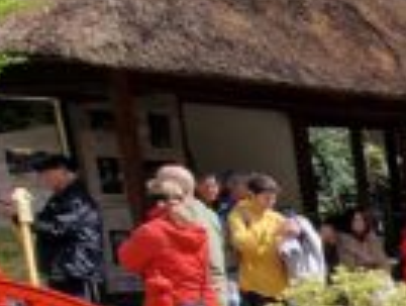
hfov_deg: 14.6
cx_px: 963
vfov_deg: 14.5
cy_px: 560
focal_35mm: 89
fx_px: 1046
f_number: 2.2
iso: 50
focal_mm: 2.2
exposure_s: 1/808
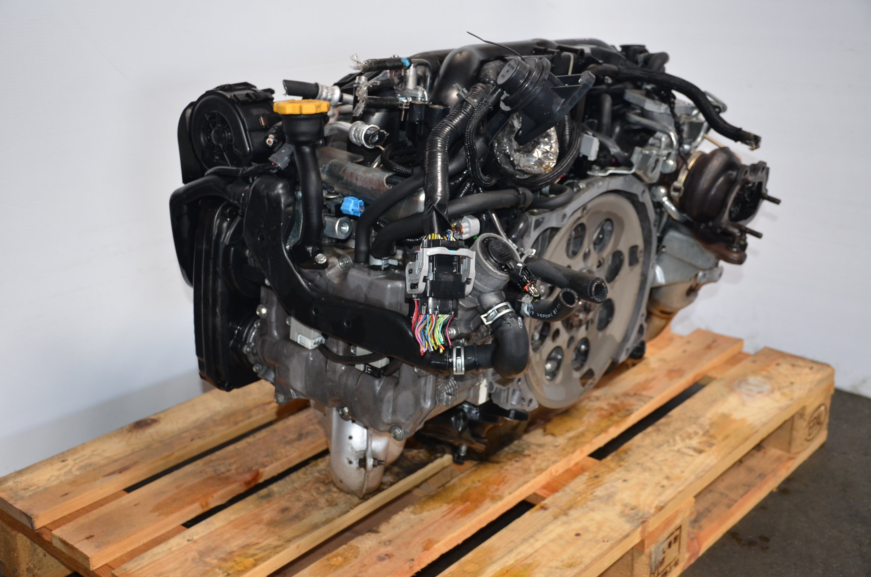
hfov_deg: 43.7
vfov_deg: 29.7
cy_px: 288
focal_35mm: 45
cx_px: 436
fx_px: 1086
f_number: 4
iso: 720
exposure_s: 1/60
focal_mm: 30
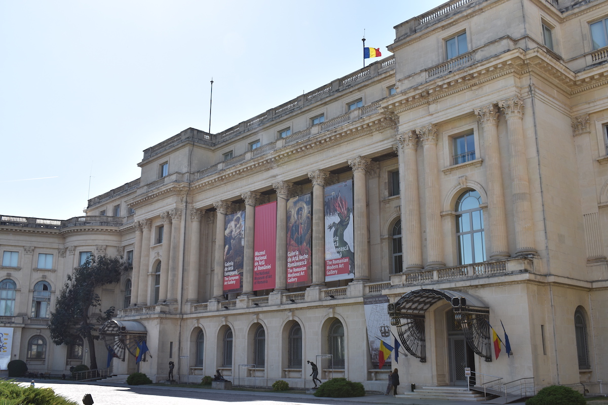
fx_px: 608
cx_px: 304
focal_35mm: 36
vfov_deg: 36.9
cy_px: 202
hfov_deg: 53.1
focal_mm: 24
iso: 100
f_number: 10
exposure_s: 1/200
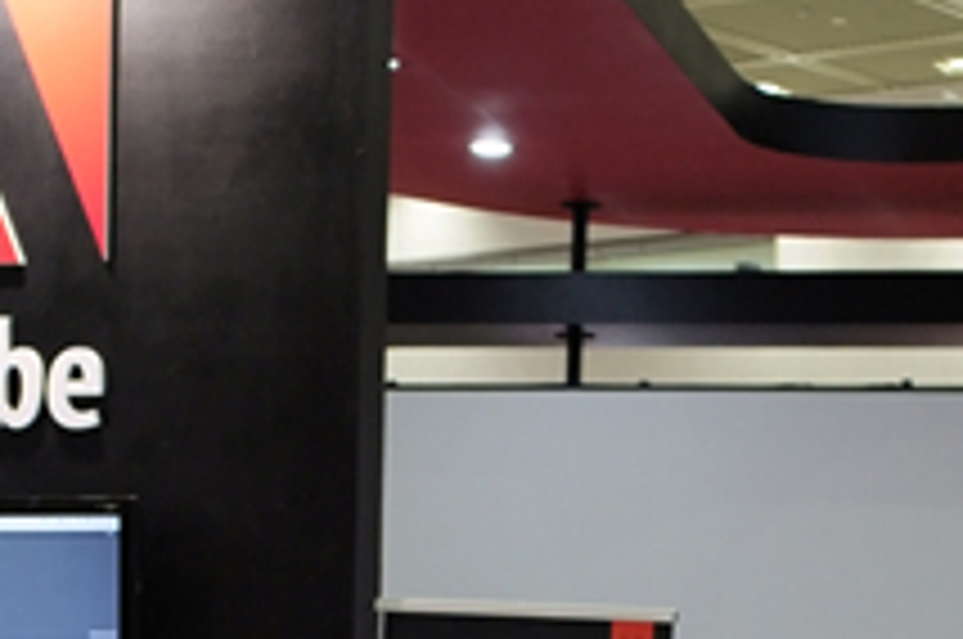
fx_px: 3152
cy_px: 868
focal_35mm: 118
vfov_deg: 11.2
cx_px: 382
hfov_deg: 17.4
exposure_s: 1/80
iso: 800
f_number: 3.5
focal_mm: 28
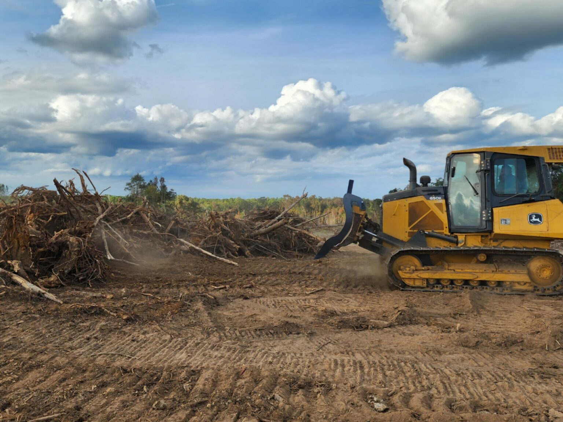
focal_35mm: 23
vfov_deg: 58.9
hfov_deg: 73.9
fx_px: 374
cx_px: 282
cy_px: 211
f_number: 1.8
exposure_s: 1/667
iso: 12
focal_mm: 6.4
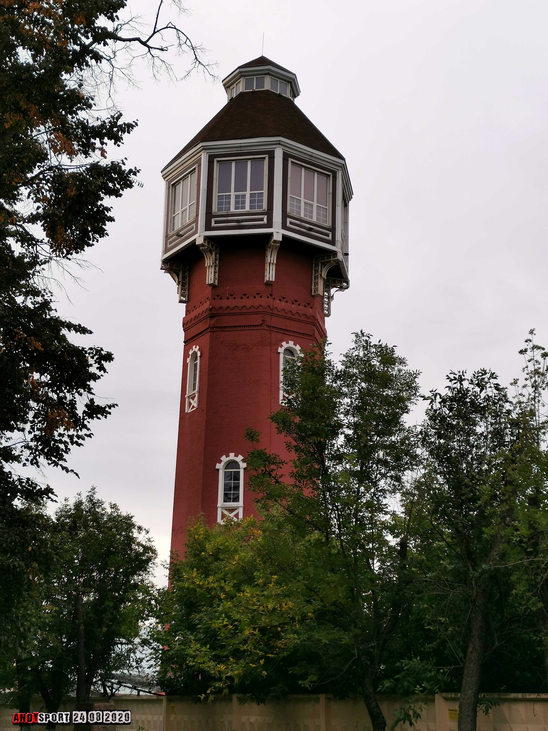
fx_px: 1098
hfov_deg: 28.0
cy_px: 366
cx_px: 274
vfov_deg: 36.8
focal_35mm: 52
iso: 50
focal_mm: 5.58
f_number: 1.8
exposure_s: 1/756
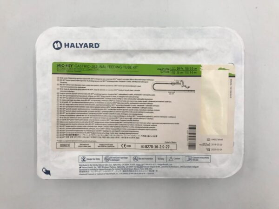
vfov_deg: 49.7
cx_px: 140
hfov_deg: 63.4
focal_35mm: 28
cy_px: 104
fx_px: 226
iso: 25
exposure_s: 1/60
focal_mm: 3.99
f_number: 1.8
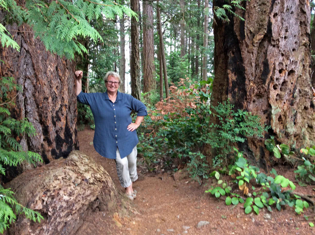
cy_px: 118
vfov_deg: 44.1
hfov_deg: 56.9
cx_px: 158
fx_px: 291
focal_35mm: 32
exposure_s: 1/24
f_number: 2.4
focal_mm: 3.3
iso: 50
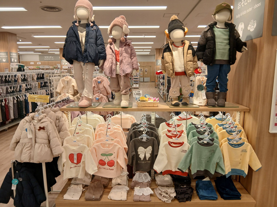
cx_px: 138
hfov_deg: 67.3
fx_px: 208
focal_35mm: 26
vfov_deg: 53.1
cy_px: 104
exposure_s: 1/60
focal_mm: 3.86
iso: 40
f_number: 1.8
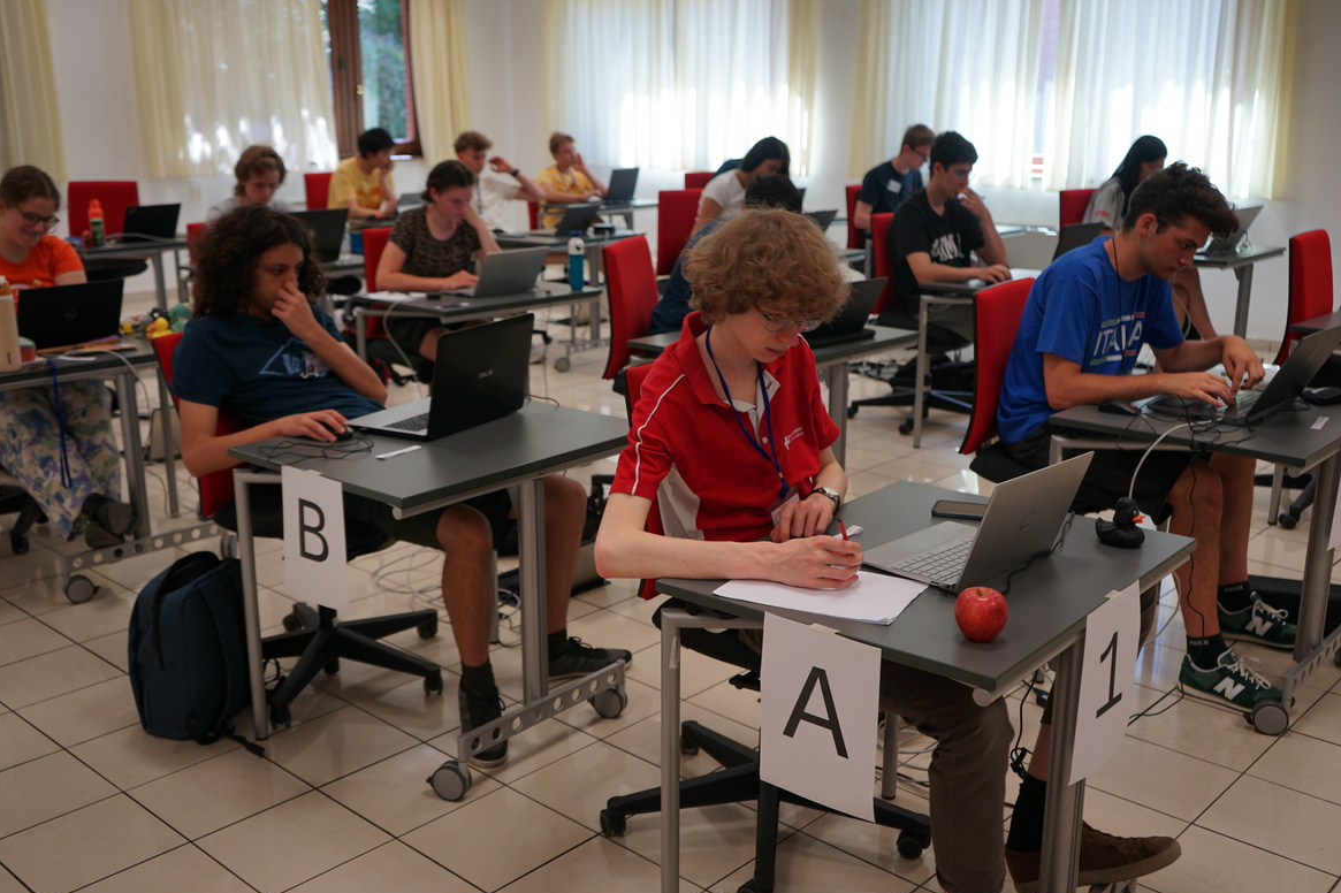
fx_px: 1266
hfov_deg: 55.8
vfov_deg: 38.9
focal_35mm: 34
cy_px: 459
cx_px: 670
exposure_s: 1/60
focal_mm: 33
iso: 160
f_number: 4
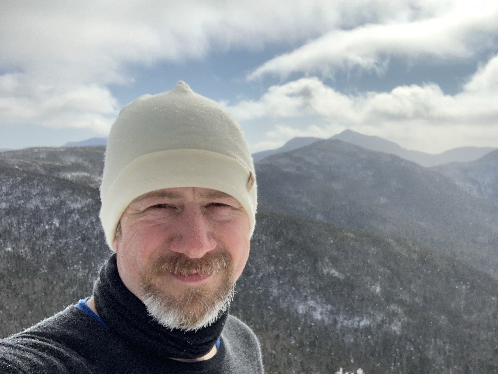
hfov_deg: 44.2
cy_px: 189
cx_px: 326
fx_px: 604
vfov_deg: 34.4
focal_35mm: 42
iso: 16
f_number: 2.2
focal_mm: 2.87
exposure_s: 1/984
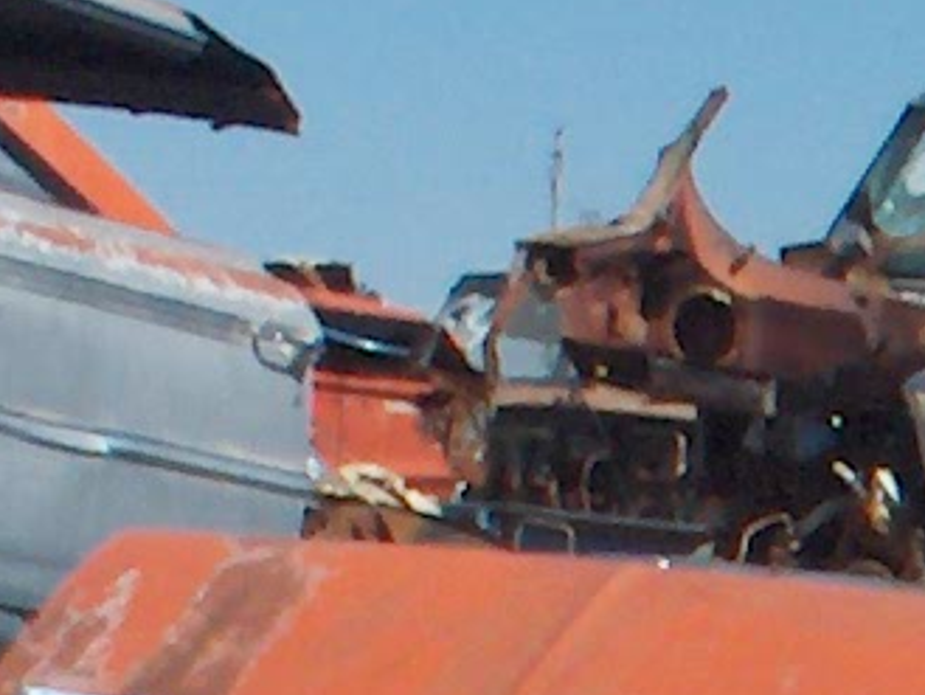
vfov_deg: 5.4
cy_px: 2037
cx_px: 2103
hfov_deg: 7.2
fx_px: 6923
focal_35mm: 259
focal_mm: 6.11
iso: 100
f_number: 6.5
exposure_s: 1/690
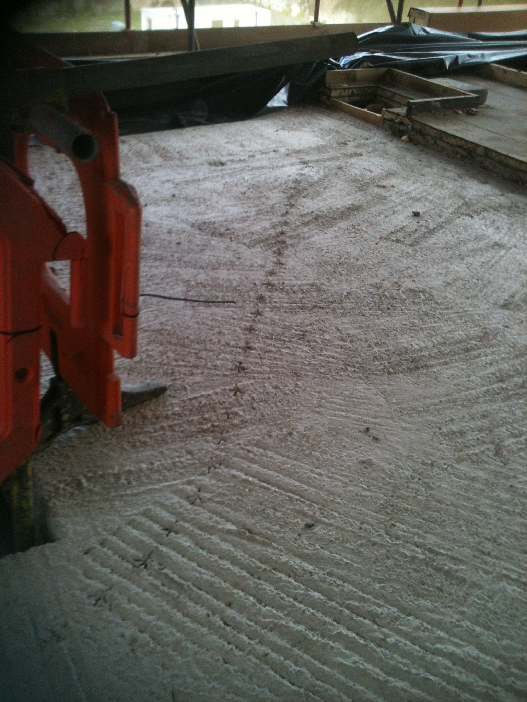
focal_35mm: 35
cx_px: 264
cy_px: 351
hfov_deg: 40.7
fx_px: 710
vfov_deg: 52.6
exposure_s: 1/60
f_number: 2.8
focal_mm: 3.85
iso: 80
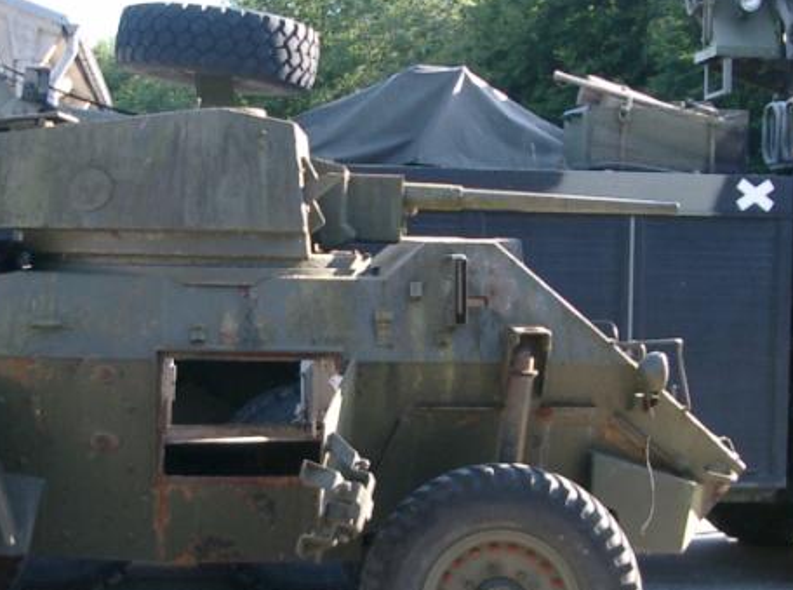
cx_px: 313
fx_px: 1895
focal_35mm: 83
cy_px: 373
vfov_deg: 17.7
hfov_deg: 23.6
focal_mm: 7.6
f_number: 2.6
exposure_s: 1/320
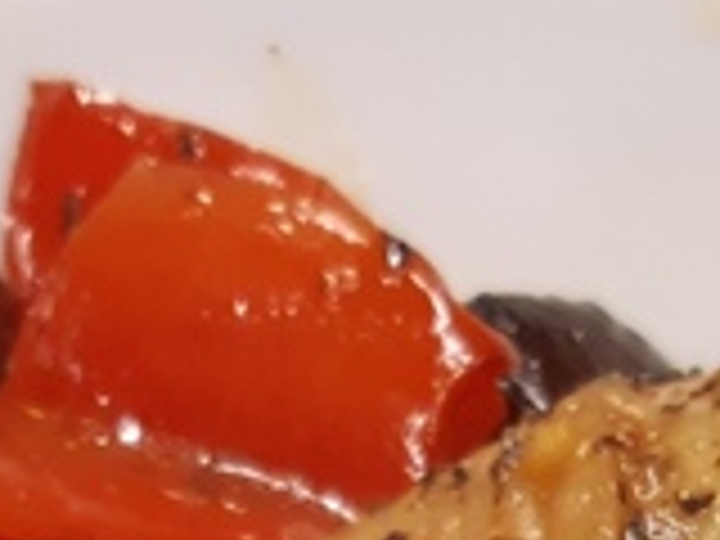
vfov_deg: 7.7
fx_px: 3453
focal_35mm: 166
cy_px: 1642
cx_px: 513
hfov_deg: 11.9
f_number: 1.7
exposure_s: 1/50
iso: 80
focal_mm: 3.92
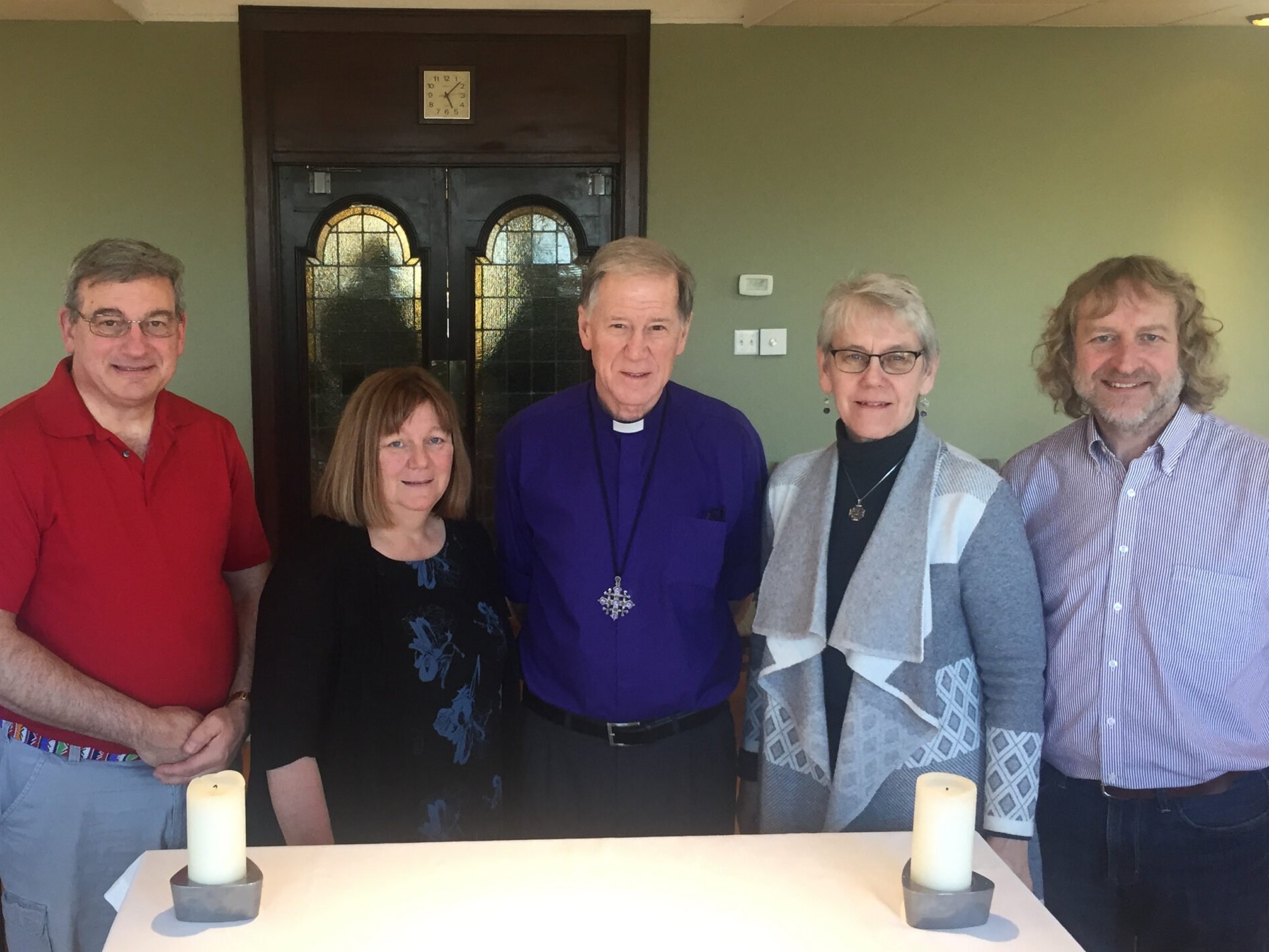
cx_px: 493
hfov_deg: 47.5
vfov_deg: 36.8
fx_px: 1430
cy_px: 471
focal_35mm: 39
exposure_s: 1/30
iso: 40
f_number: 2.2
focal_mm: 4.15
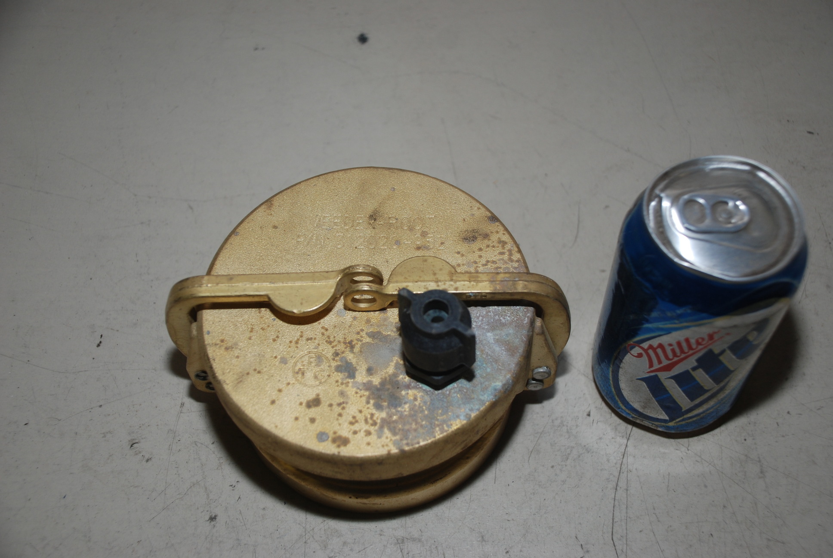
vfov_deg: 28.2
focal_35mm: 48
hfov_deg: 41.1
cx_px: 416
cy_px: 279
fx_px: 1112
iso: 200
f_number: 4.2
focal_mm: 32
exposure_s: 1/60
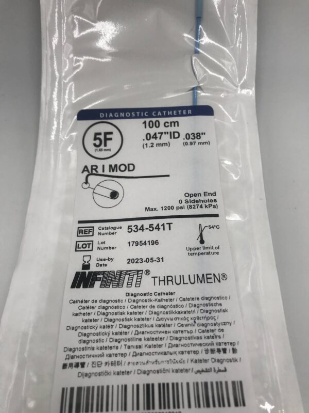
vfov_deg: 63.4
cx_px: 154
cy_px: 206
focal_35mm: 28
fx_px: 333
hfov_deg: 49.7
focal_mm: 3.99
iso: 20
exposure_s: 1/283
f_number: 1.8
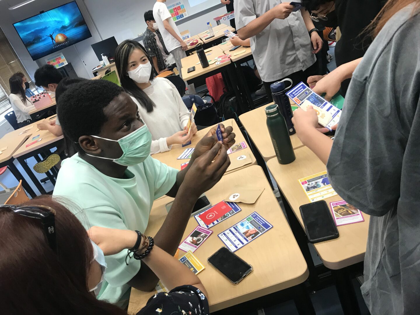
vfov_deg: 49.7
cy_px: 158
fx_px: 340
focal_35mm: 28
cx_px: 210
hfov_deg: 63.4
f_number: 1.8
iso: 40
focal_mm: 3.99
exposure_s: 1/33
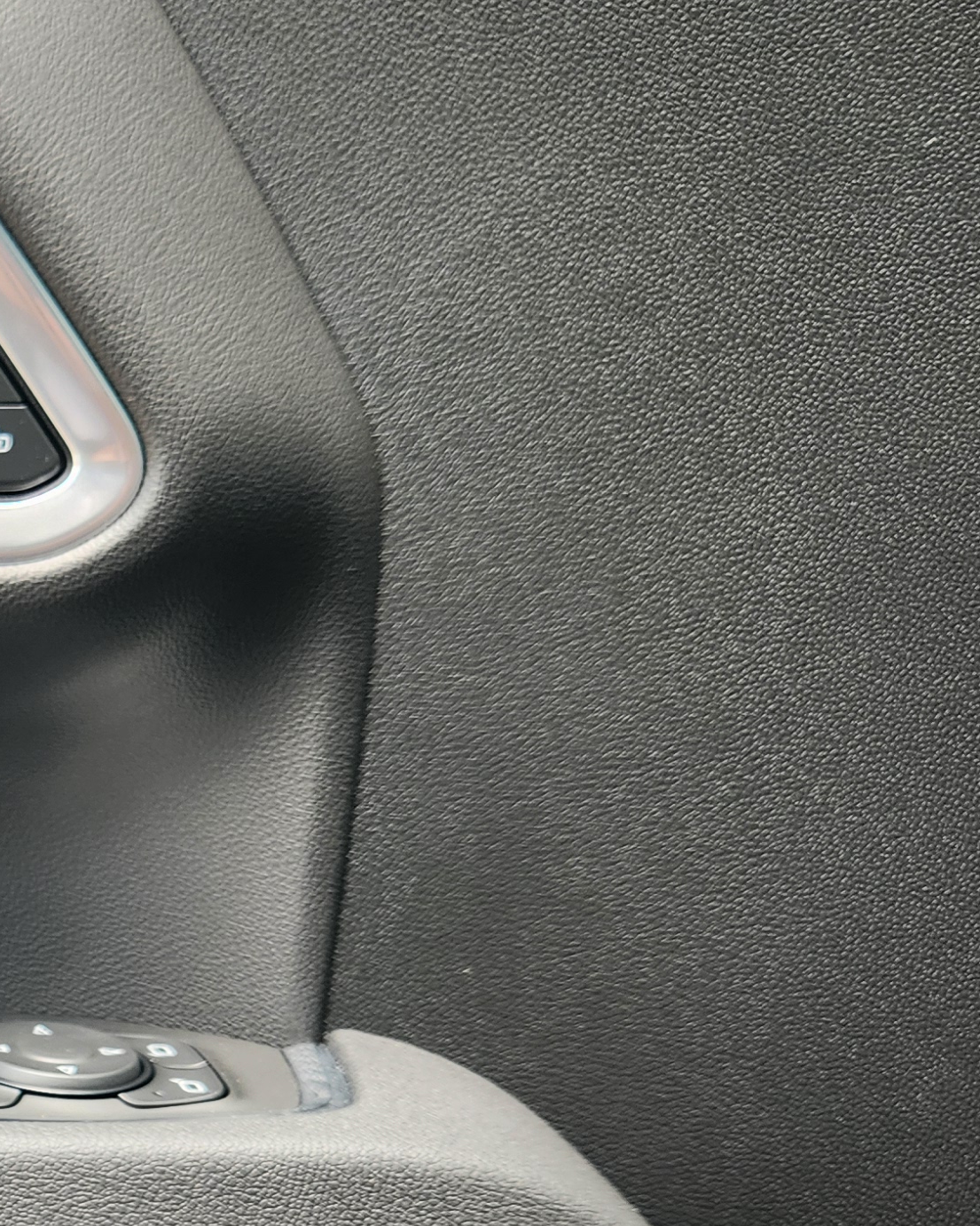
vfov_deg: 27.6
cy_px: 1200
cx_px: -661
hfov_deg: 19.2
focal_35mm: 65
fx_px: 2357
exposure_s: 1/180
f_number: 1.8
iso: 25
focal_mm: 5.4
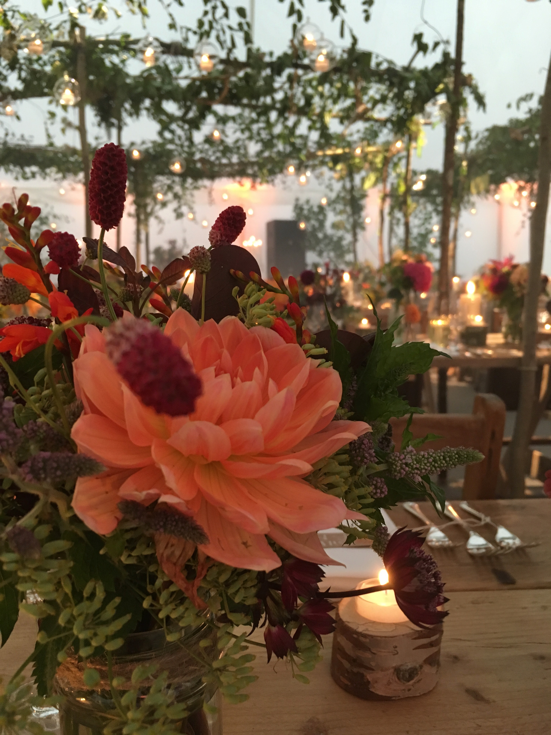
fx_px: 615
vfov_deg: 61.7
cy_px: 368
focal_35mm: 29
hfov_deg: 48.2
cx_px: 276
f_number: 2.2
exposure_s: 1/33
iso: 160
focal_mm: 4.15
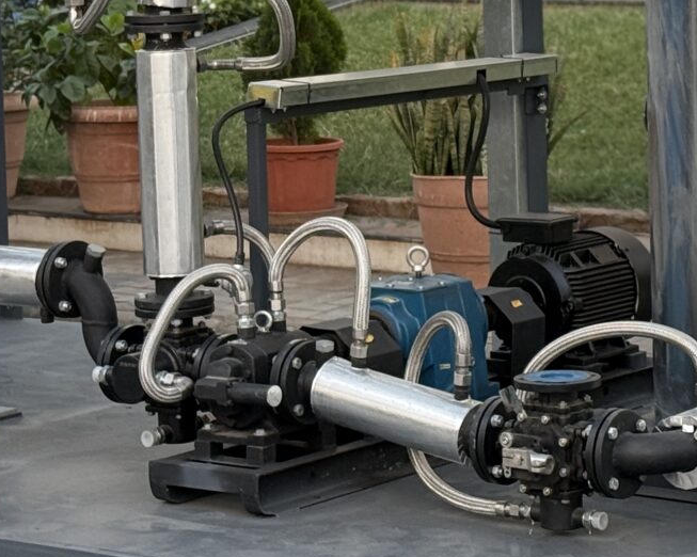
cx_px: 468
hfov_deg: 13.1
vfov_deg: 10.4
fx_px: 3031
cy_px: -35
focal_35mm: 147
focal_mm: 6.76
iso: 100
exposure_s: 1/85
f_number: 1.78
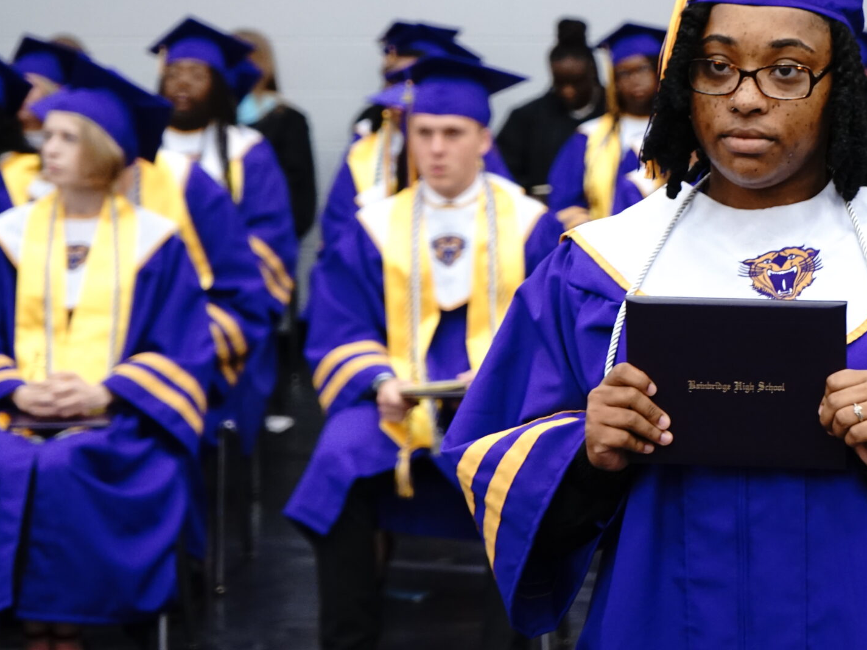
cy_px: 166
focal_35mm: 121
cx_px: 678
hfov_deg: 16.2
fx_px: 3031
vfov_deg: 12.2
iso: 1600
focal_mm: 70
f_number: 5.6
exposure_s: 1/80
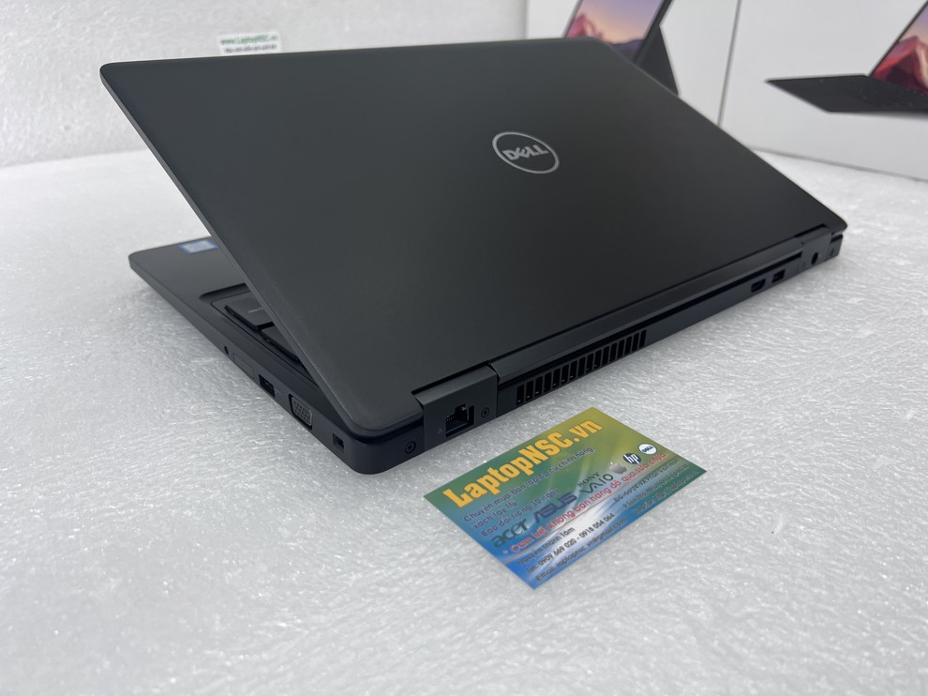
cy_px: 348
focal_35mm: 26
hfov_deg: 67.3
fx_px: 697
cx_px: 464
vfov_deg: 53.0
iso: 80
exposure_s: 1/121
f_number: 1.5
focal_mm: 5.7
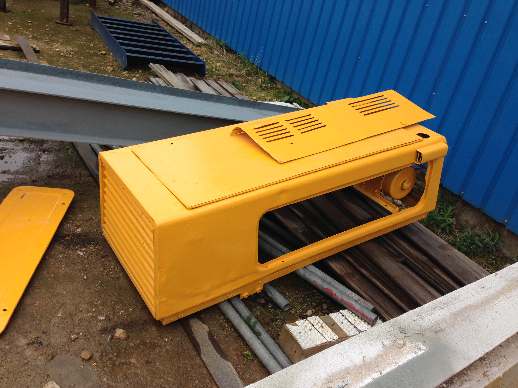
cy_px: 194
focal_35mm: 33
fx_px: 494
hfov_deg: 55.4
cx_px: 259
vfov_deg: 42.9
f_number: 2.4
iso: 50
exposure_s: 1/493
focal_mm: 4.12
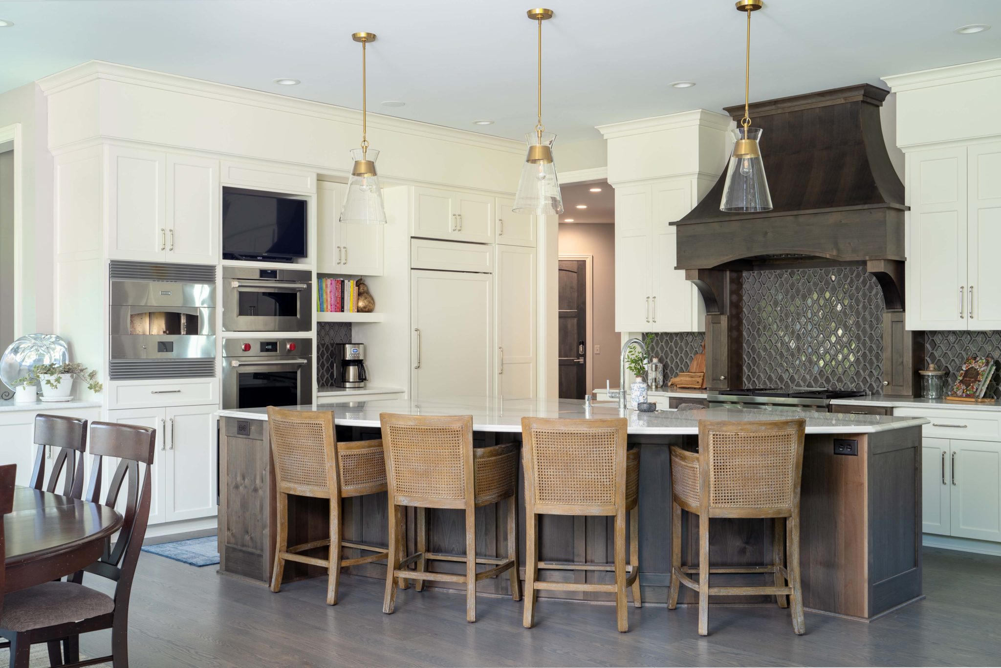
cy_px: 334
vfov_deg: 35.1
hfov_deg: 50.7
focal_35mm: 38
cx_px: 500
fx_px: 1057
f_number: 9
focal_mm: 38
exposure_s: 1/3
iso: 100
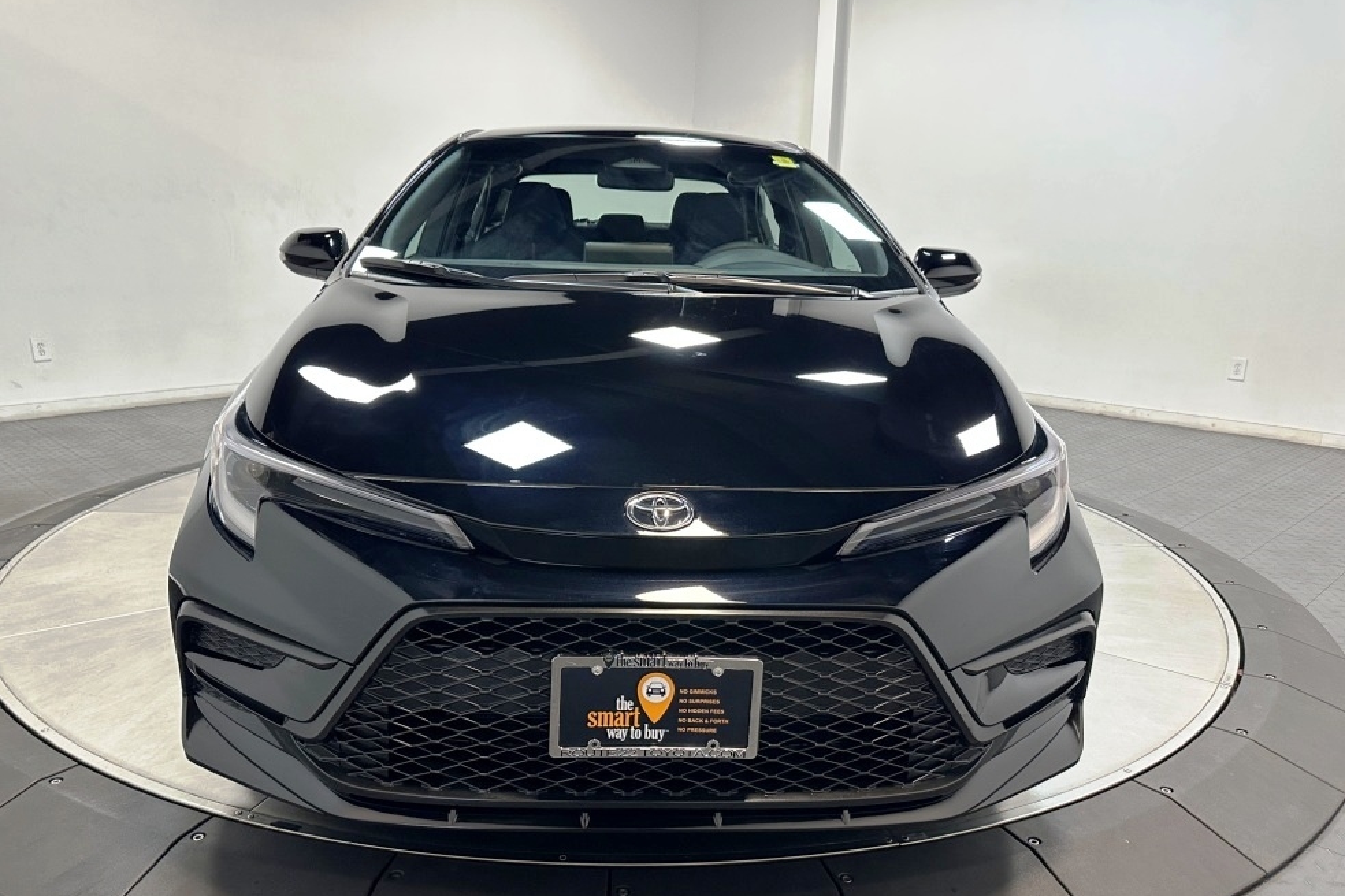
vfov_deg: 49.4
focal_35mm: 26
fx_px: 971
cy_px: 497
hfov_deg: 69.4
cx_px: 646
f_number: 1.78
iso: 320
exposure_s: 1/60
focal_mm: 6.86
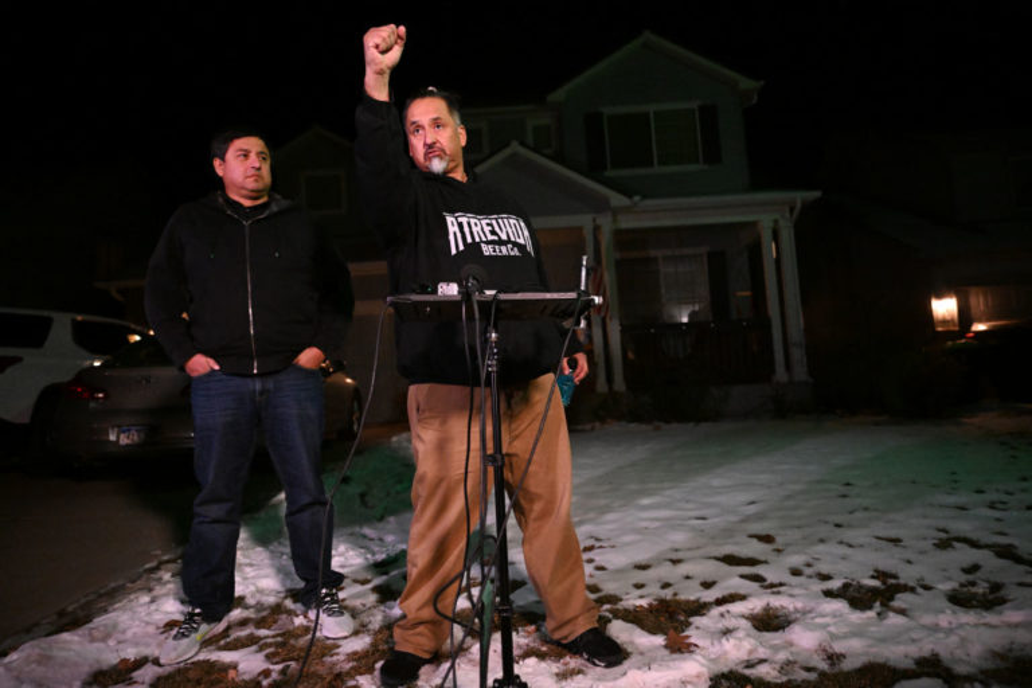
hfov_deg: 73.7
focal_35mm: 24
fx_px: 688
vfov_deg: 53.1
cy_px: 344
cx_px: 516
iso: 10000
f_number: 2.8
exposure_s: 1/250
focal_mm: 24
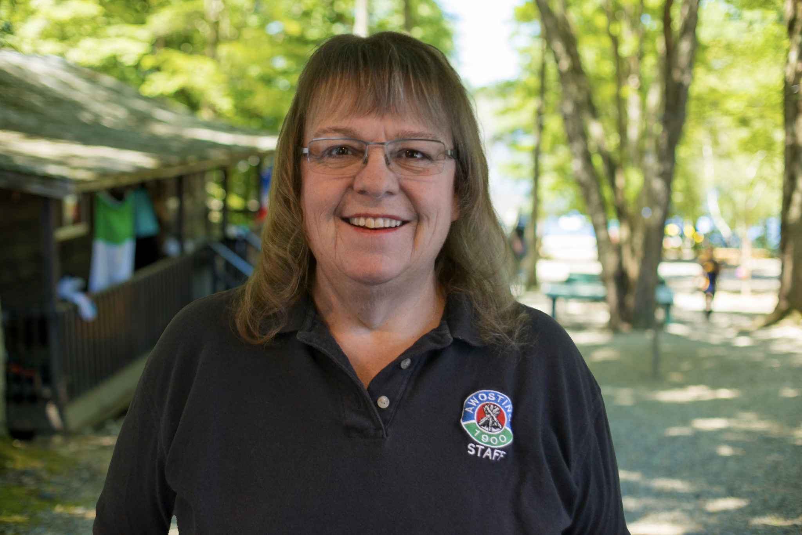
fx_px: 1002
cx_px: 401
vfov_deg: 29.9
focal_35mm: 45
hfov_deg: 43.6
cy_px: 268
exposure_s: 1/30
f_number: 4.5
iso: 800
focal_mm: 30
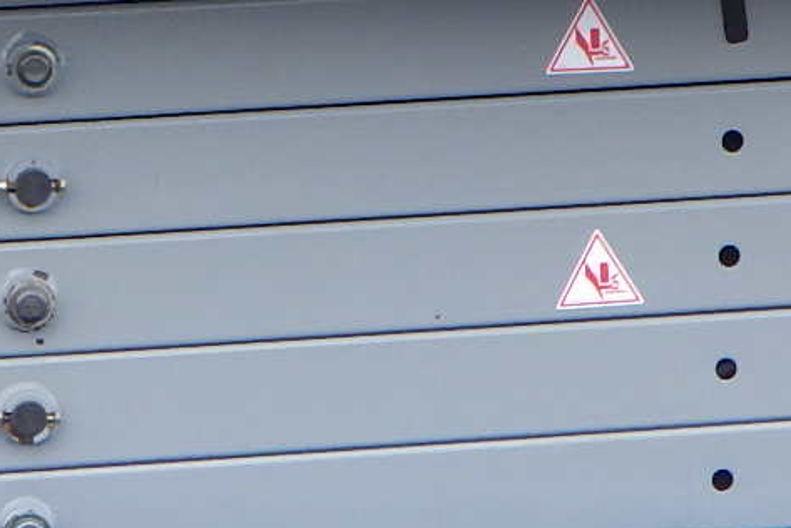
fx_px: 3364
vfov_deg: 8.9
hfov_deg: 13.2
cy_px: -40
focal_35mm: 153
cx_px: 18
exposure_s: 1/160
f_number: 3.8
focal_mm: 6.1
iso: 125
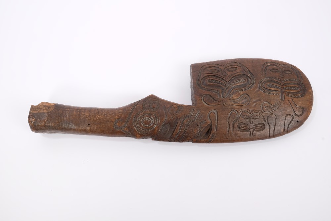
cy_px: 110
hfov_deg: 48.5
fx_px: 368
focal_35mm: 40
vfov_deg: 33.4
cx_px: 166
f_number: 18
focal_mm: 26.5
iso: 200
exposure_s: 1/125
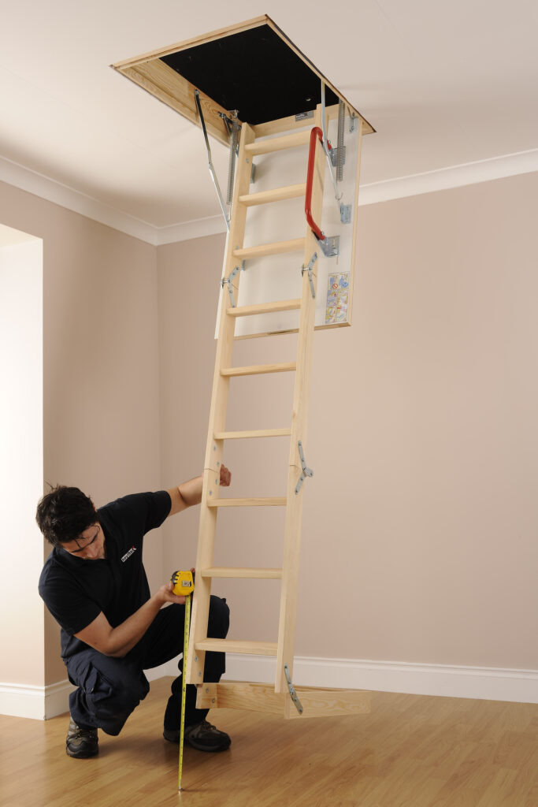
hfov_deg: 35.1
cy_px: 404
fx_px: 851
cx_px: 269
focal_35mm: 38
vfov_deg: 50.7
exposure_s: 1/100
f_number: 13
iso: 100
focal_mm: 38
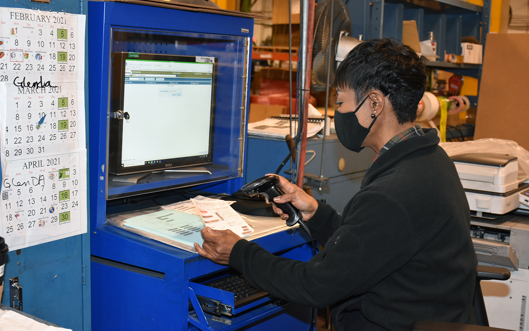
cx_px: 264
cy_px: 152
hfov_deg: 38.2
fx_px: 764
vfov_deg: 24.4
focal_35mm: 53
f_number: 4.2
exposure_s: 1/60
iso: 2000
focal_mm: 34
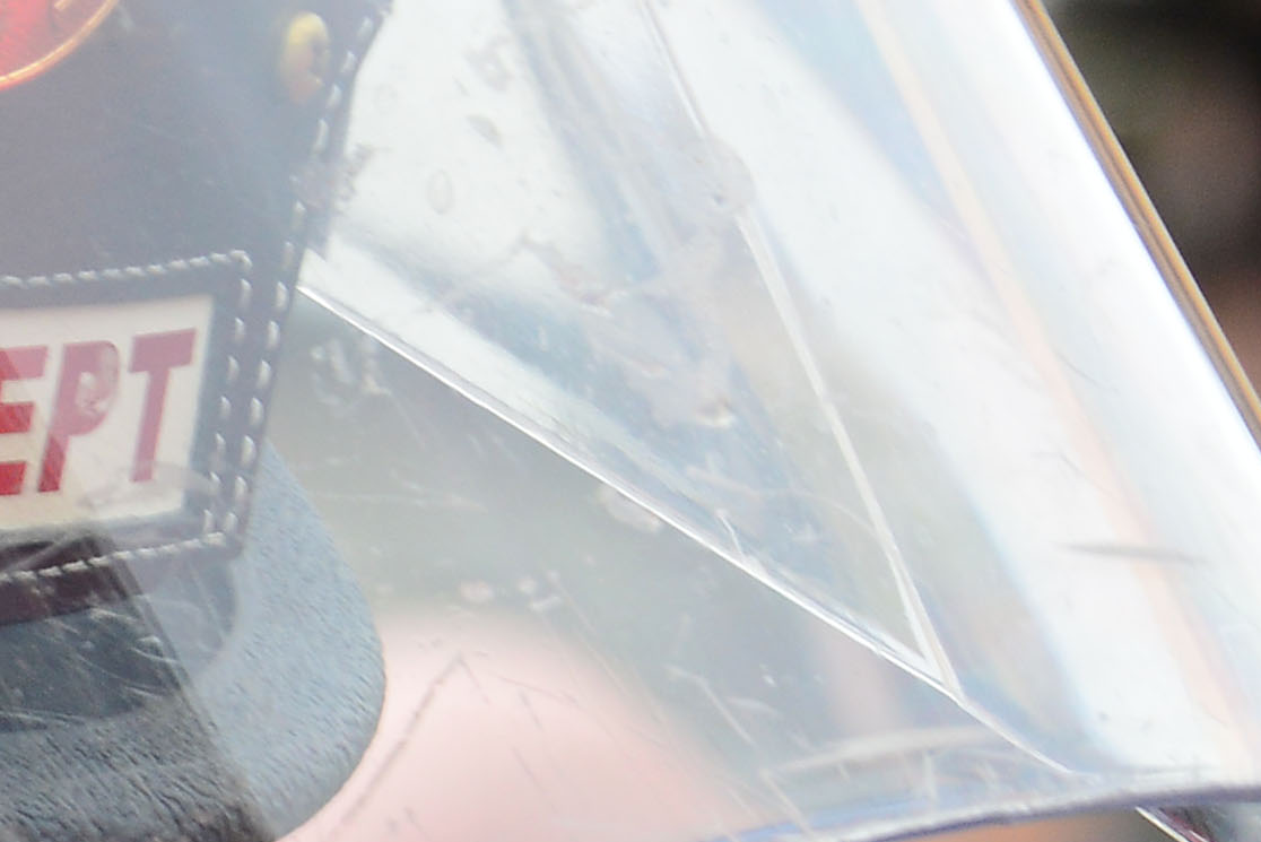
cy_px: 1248
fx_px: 46217
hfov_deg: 1.6
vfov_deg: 1.0
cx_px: -705
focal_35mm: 1319
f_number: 11
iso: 320
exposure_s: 1/100
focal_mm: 200
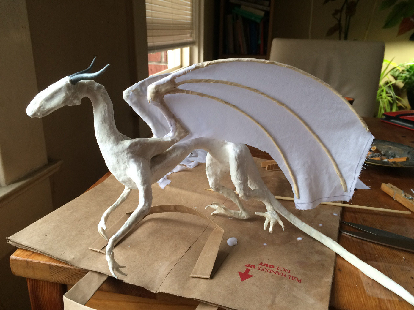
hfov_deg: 60.0
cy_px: 158
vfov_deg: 46.8
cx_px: 207
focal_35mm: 30
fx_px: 359
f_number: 2.2
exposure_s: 1/30
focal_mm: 4.15
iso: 100
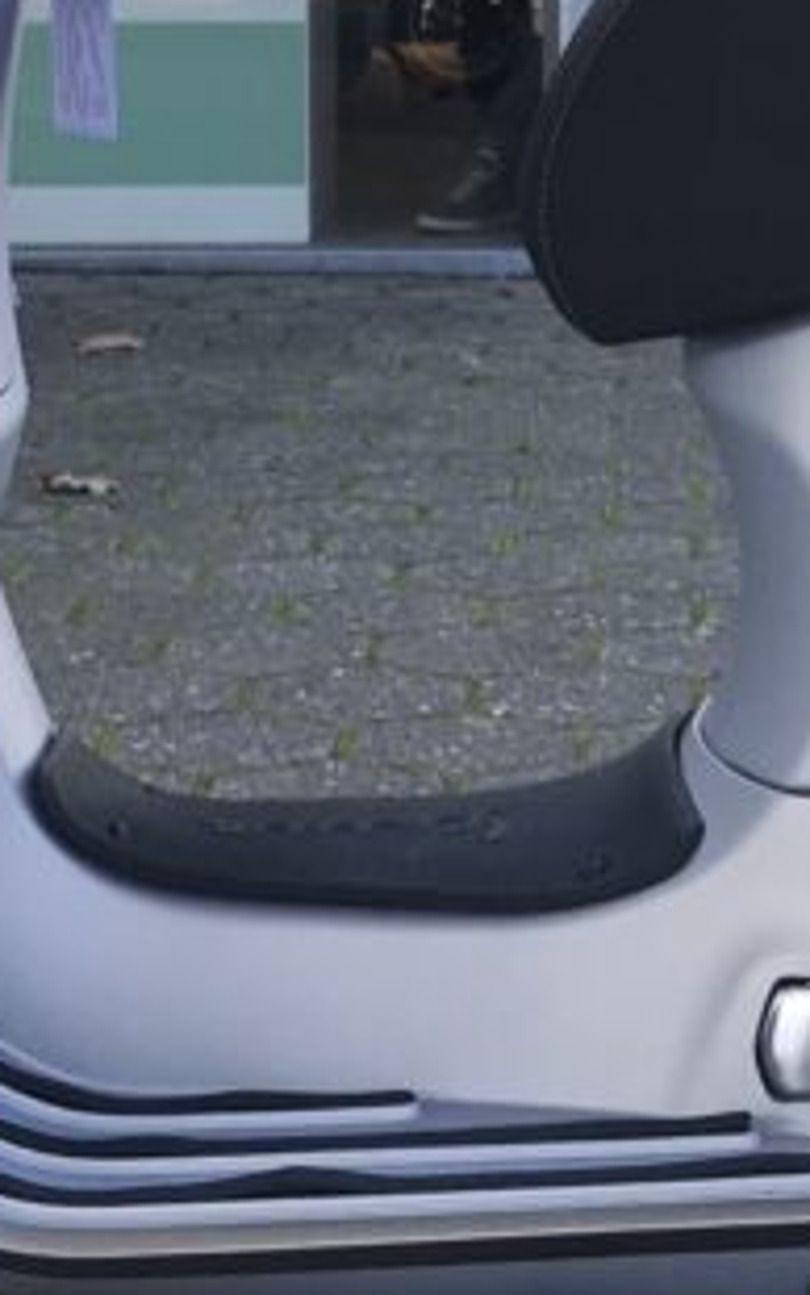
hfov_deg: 11.4
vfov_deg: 17.8
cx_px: 639
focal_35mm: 115
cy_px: 50
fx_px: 4058
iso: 20
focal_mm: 3.99
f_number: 1.8
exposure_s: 1/331
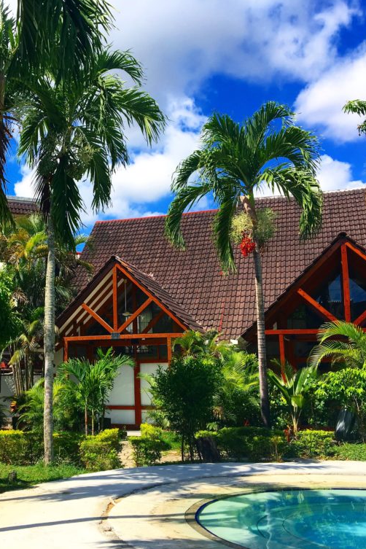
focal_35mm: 41
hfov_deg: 32.0
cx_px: 89
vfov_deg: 47.4
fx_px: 625
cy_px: 277
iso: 25
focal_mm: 4.15
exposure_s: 1/1508
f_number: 2.2
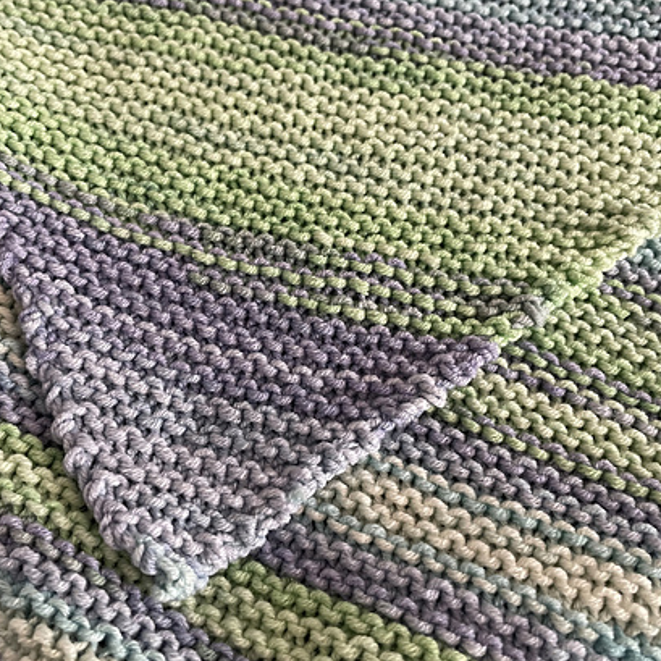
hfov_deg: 45.9
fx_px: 778
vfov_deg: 46.0
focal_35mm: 36
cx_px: 288
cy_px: 293
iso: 200
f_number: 1.6
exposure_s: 1/50
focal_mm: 4.2
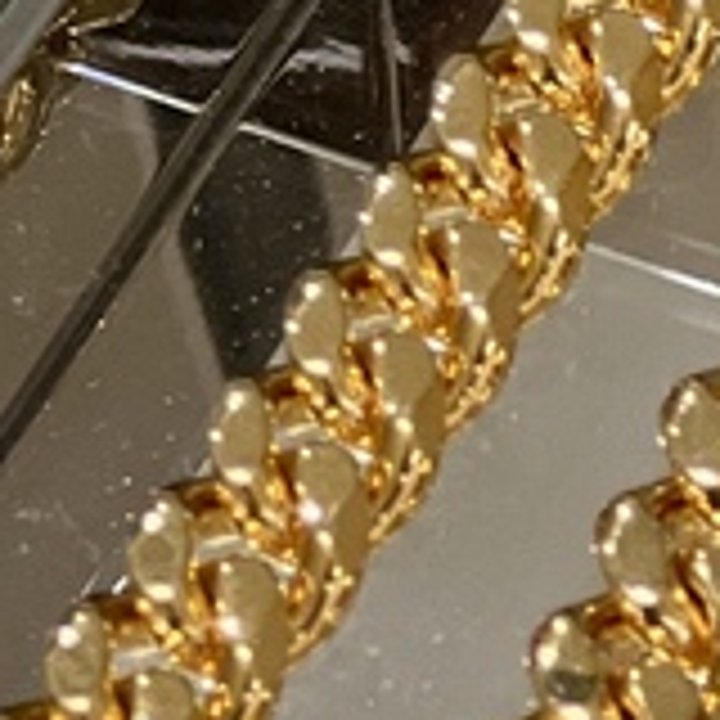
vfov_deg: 4.1
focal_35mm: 428
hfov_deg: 4.1
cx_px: 738
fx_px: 10072
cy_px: 1152
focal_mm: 9
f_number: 2.8
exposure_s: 1/50
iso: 125
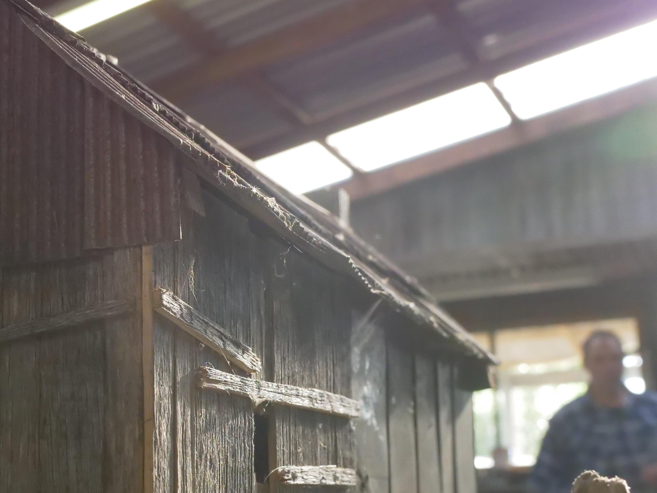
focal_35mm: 65
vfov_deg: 22.5
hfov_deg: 29.5
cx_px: 184
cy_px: 324
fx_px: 1234
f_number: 4.5
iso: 4000
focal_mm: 16
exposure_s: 1/640
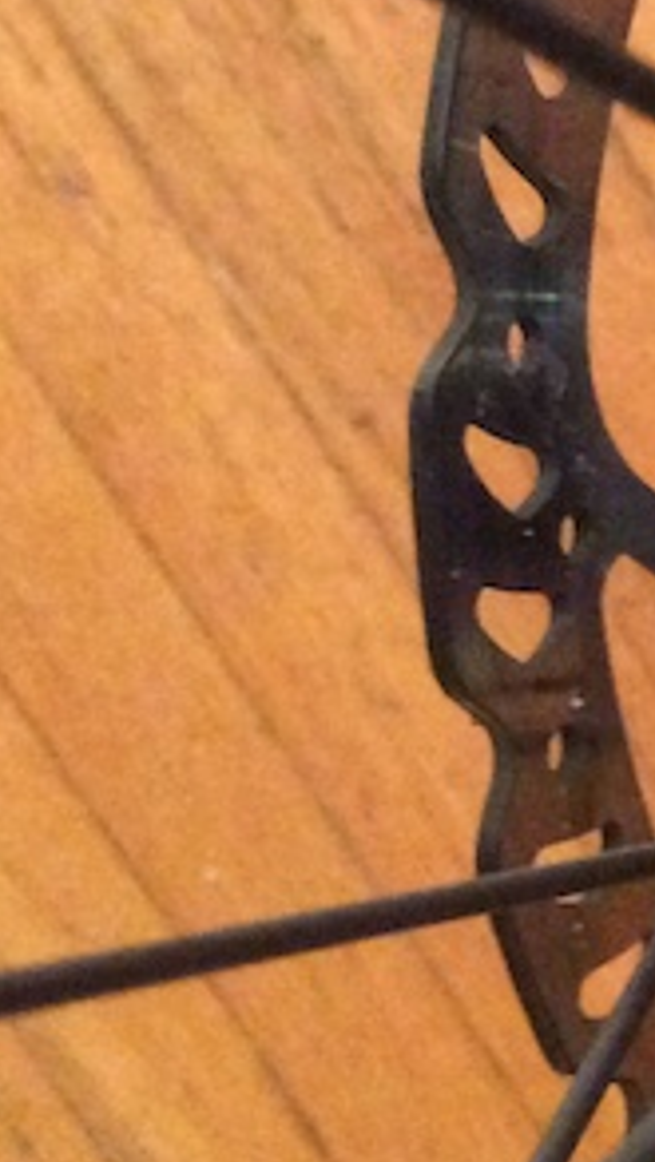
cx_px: 1139
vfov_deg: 22.4
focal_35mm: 95
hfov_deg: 11.9
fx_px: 2931
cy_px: 531
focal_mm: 3.3
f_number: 2.4
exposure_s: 1/15
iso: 800
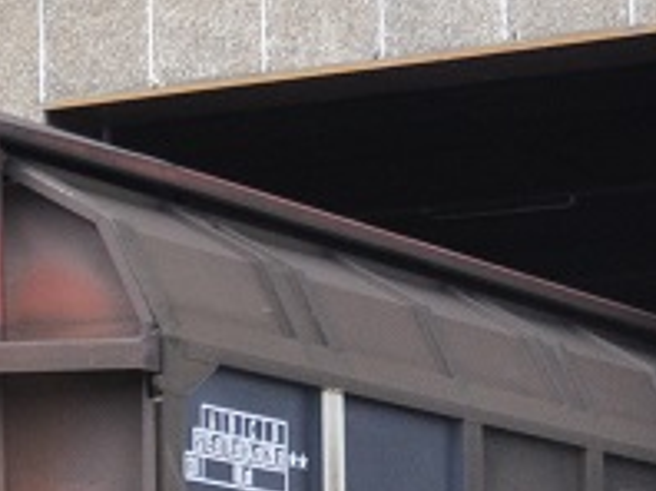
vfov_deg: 7.5
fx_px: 3731
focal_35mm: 197
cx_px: -429
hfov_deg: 9.7
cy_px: 330
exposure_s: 1/1250
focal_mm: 21
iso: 500
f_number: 5
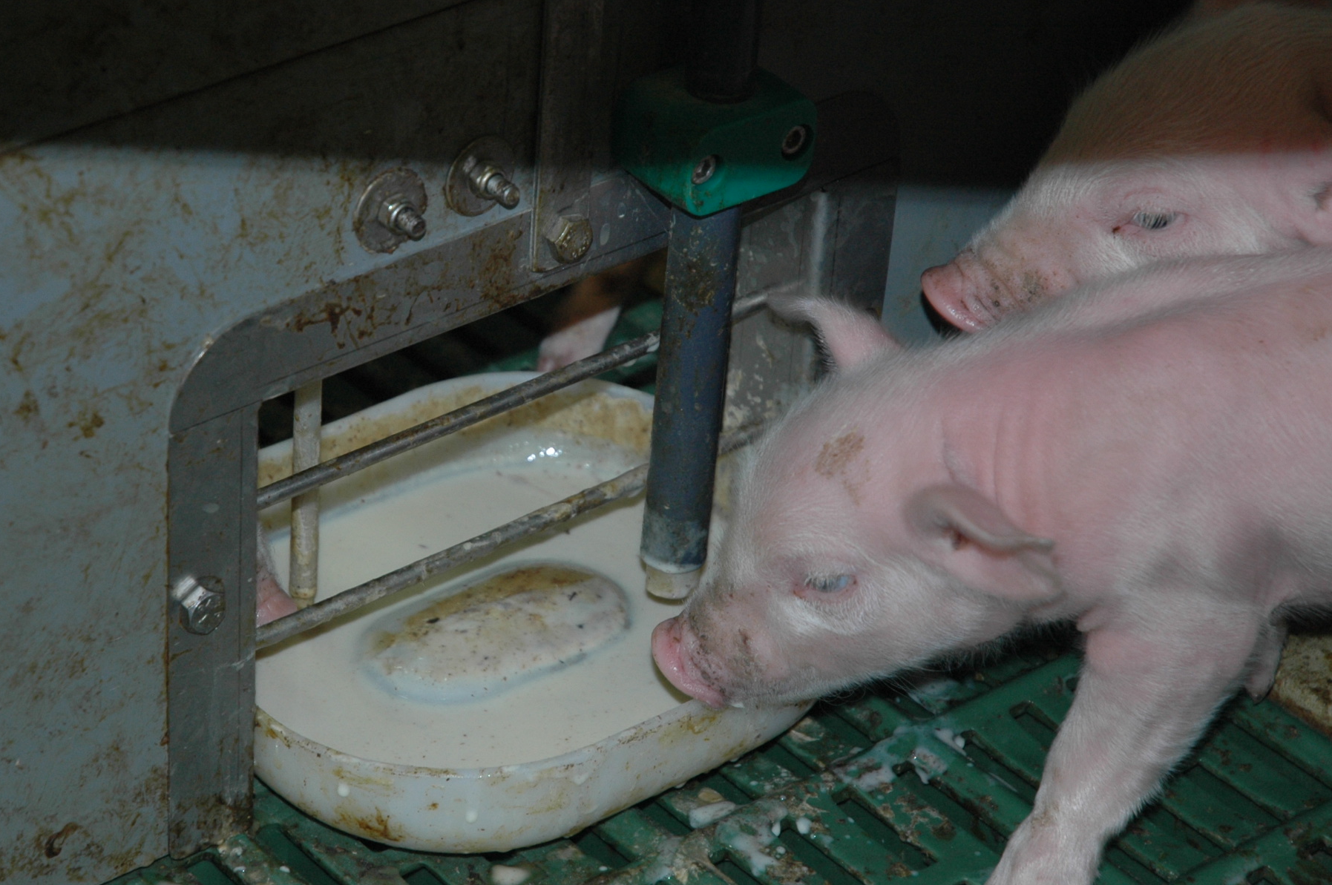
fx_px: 4842
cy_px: 387
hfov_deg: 15.7
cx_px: 565
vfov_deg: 10.4
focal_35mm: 131
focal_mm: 70
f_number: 4.5
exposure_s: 1/60
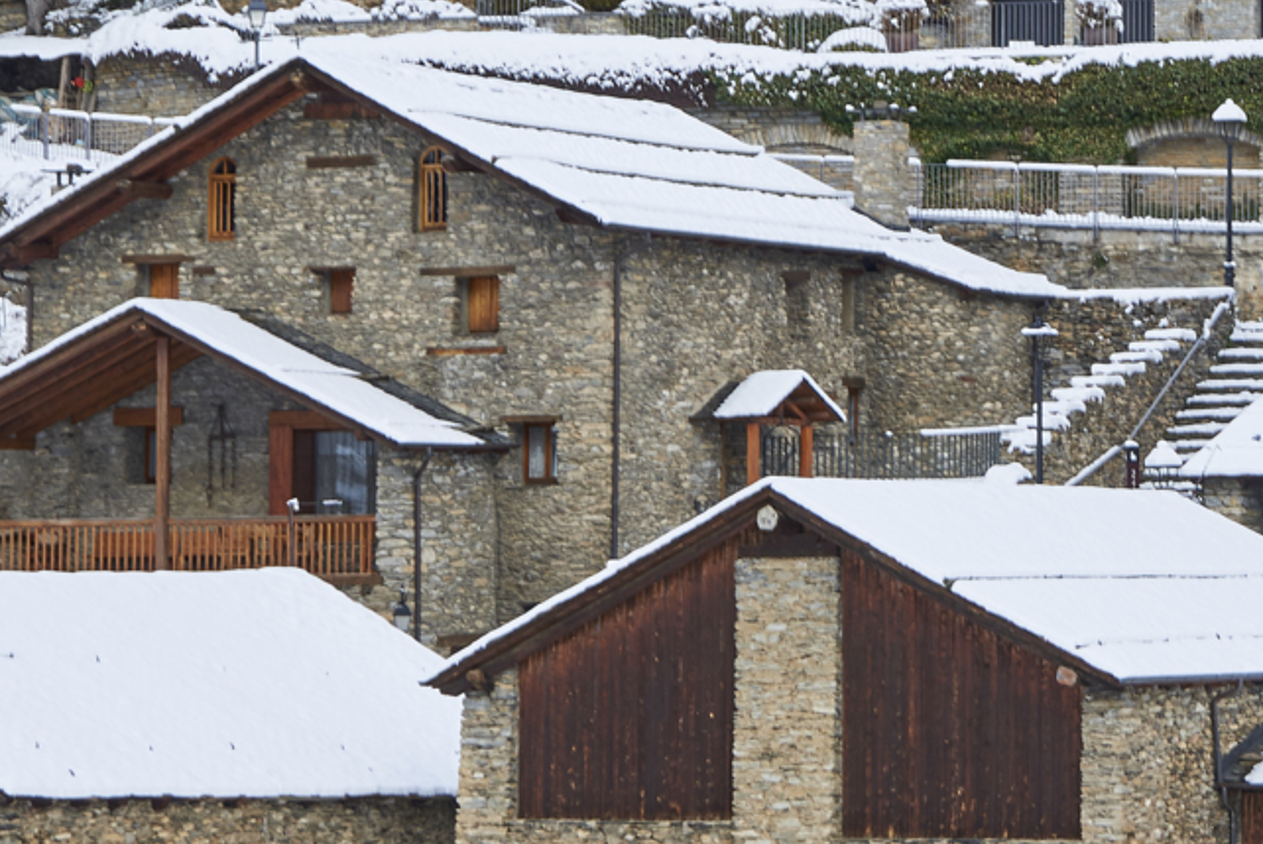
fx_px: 6775
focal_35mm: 193
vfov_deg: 7.1
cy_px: 139
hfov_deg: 10.5
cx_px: 1377
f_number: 11
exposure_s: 1/60
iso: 100
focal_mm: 62
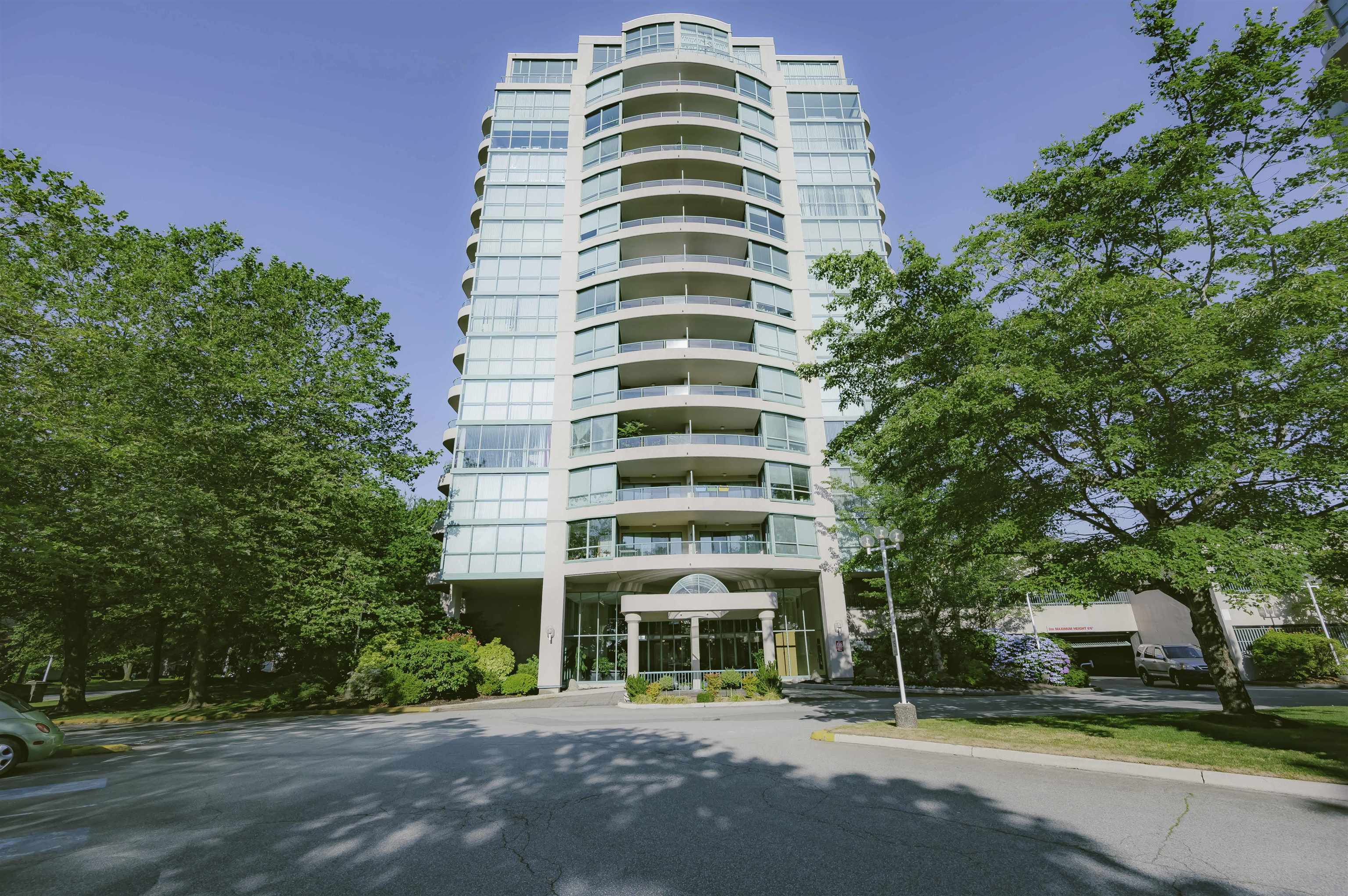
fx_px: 524
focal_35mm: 14
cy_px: 448
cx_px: 674
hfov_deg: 104.3
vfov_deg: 81.1
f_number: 5.6
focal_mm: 14
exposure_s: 1/1000
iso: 100
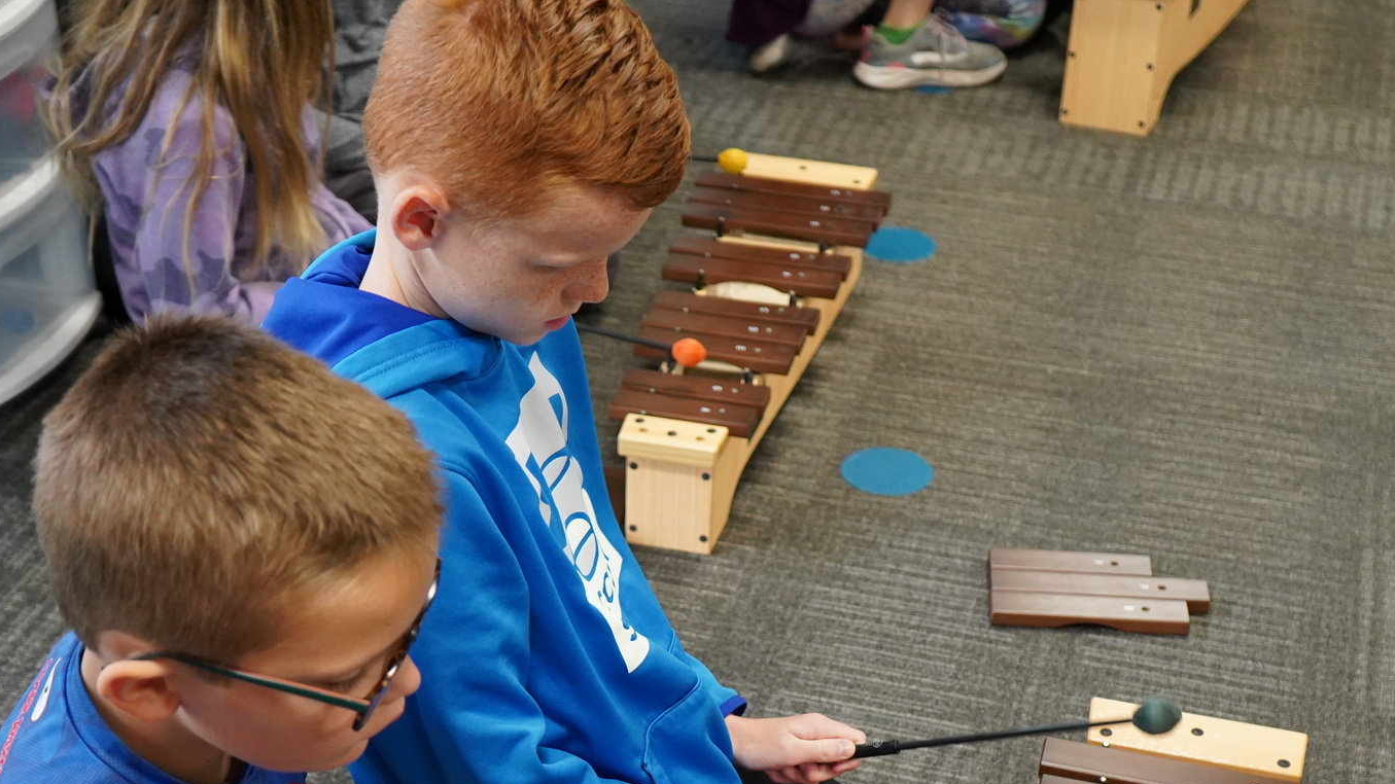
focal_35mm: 57
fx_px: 2108
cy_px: 668
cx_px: 663
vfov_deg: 20.7
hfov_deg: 36.6
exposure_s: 1/160
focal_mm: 36
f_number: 4
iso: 3200
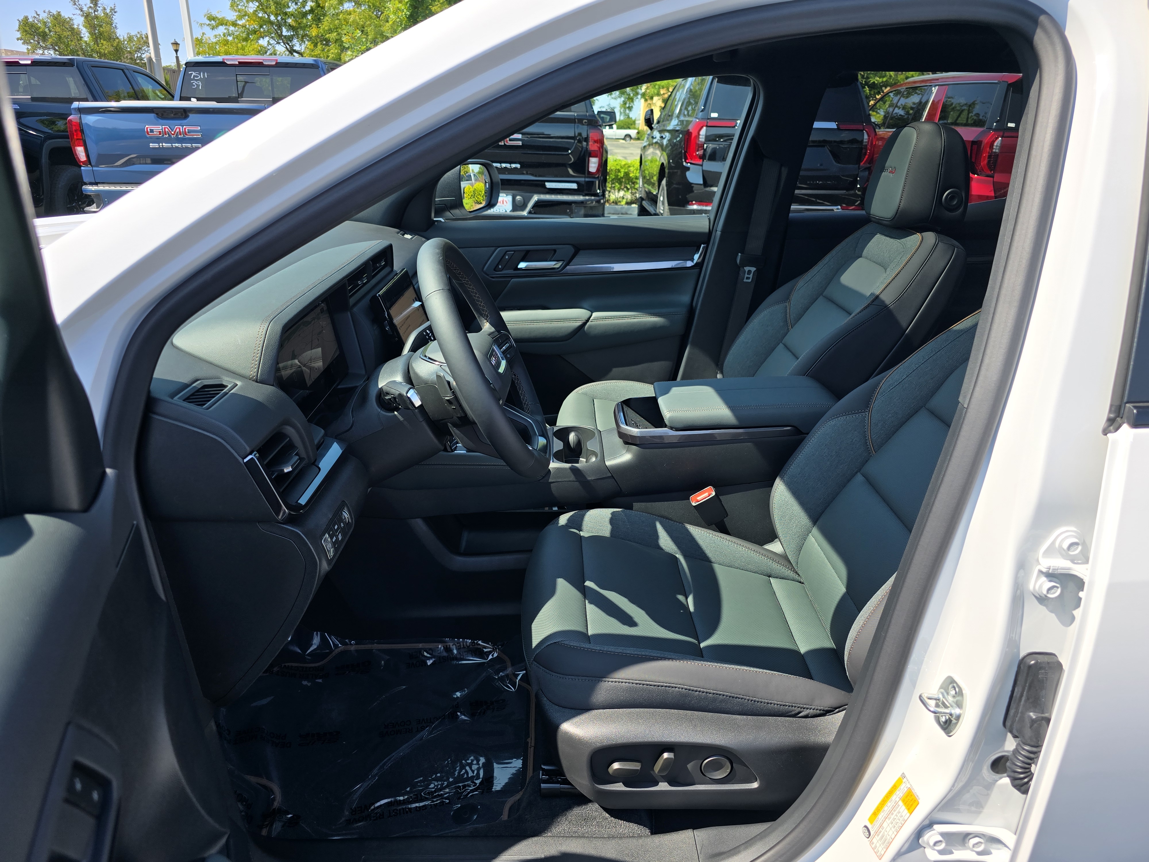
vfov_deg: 58.9
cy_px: 431
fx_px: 763
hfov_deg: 73.9
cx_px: 574
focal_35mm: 23
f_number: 1.7
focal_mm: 6.3
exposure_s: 1/485
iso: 12
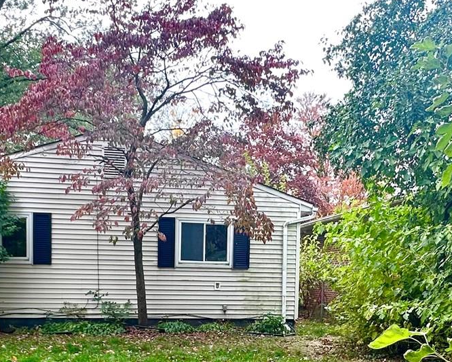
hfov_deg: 43.8
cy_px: 308
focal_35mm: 42
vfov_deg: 34.2
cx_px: 212
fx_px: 562
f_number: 2.2
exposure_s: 1/99
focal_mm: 2.22
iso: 50
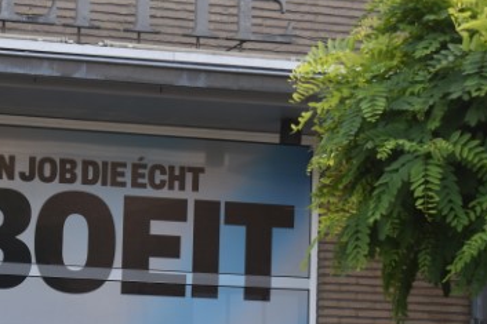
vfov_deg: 8.9
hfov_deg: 13.4
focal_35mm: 153
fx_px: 2069
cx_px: 98
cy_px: 250
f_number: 5.6
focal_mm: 50
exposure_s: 1/250
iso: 320
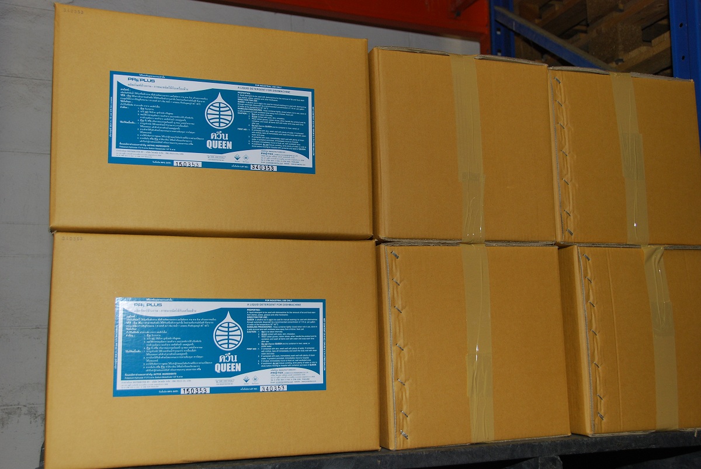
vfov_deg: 34.3
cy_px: 234
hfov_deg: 49.5
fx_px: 760
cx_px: 350
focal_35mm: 39
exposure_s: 1/125
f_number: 5
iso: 400
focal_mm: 26
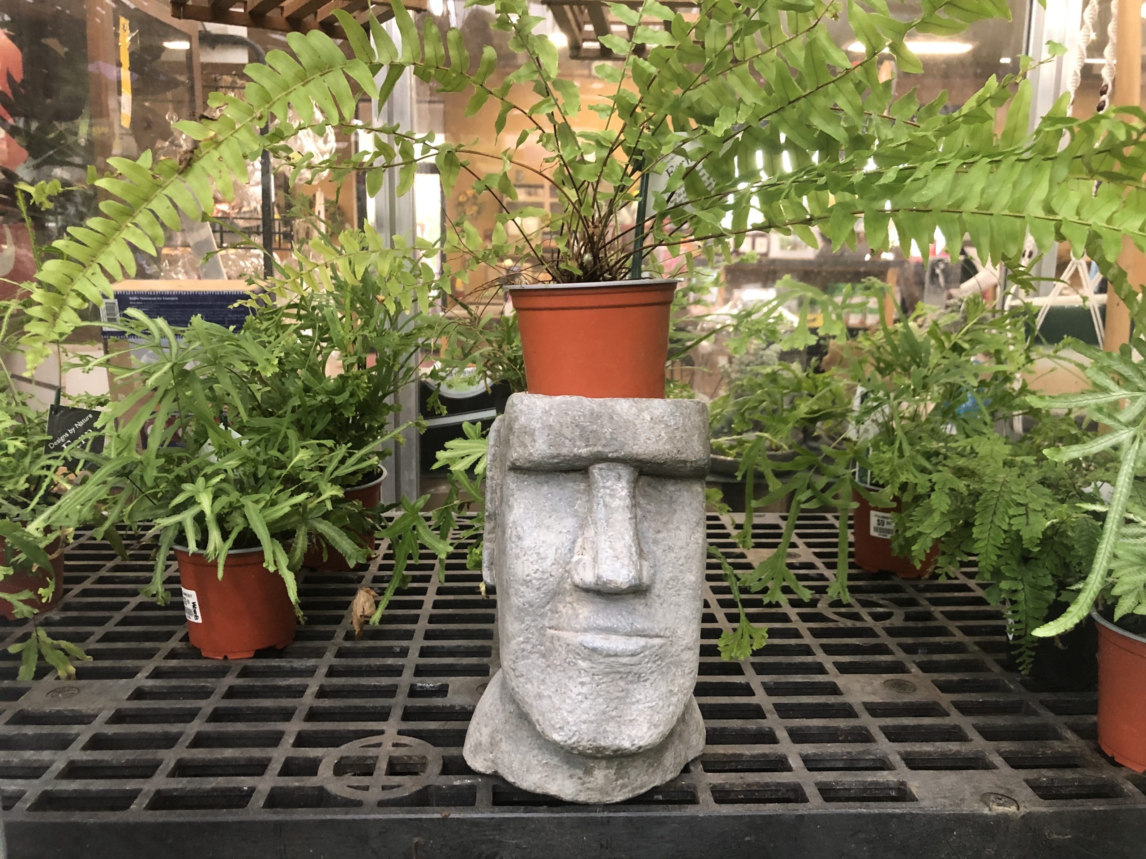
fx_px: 927
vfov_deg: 49.7
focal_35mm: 28
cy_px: 430
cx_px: 573
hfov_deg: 63.4
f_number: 1.8
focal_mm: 4
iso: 64
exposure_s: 1/15
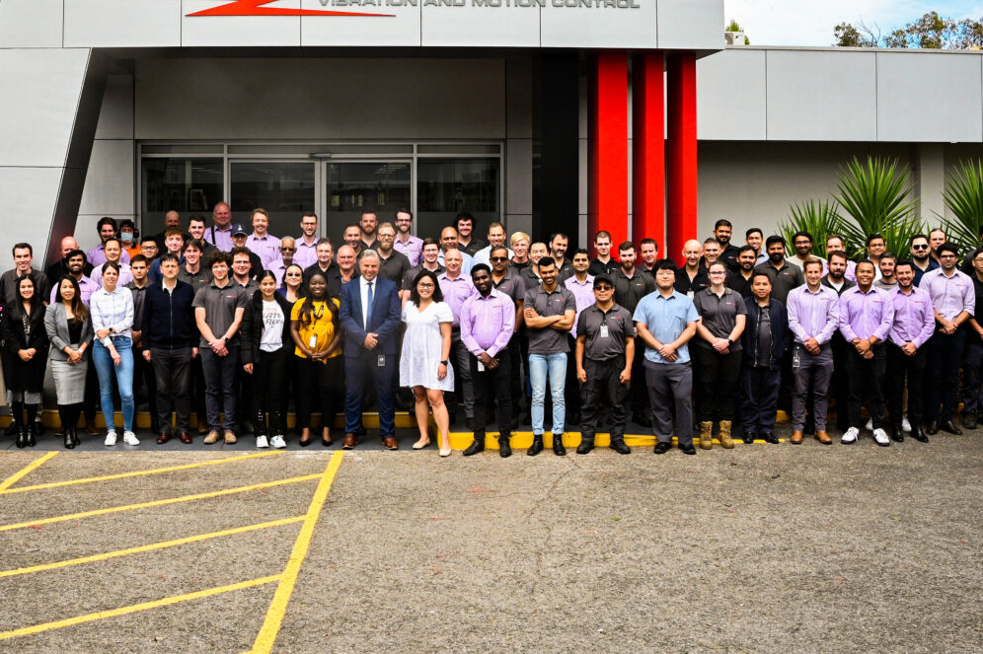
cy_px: 185
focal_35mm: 37
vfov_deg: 35.3
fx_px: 1010
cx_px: 364
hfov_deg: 51.3
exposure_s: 1/640
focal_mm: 24
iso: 1000
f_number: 11
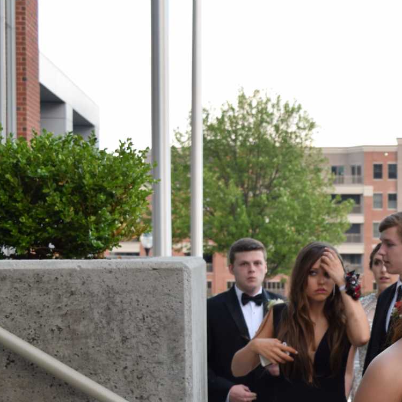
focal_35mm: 94
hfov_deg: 17.4
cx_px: 510
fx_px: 1237
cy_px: 324
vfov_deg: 18.3
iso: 400
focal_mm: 27
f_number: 5.6
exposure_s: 1/125
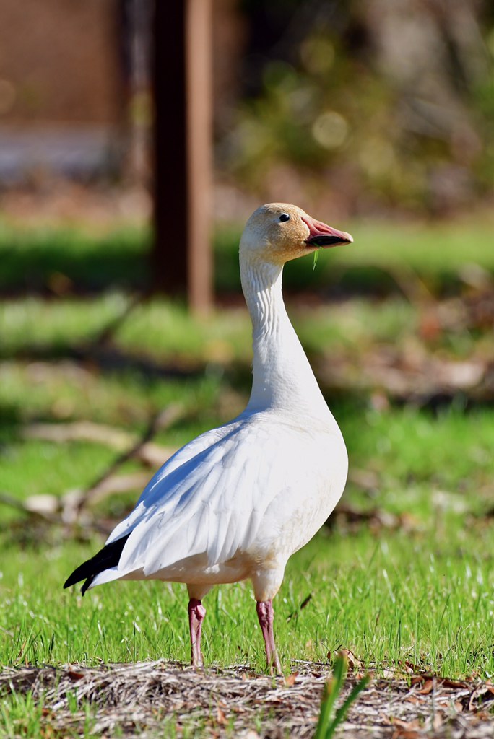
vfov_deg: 2.7
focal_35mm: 750
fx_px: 15415
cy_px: 370
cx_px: 247
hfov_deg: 1.8
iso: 400
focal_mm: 500
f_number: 7.1
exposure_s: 1/1000
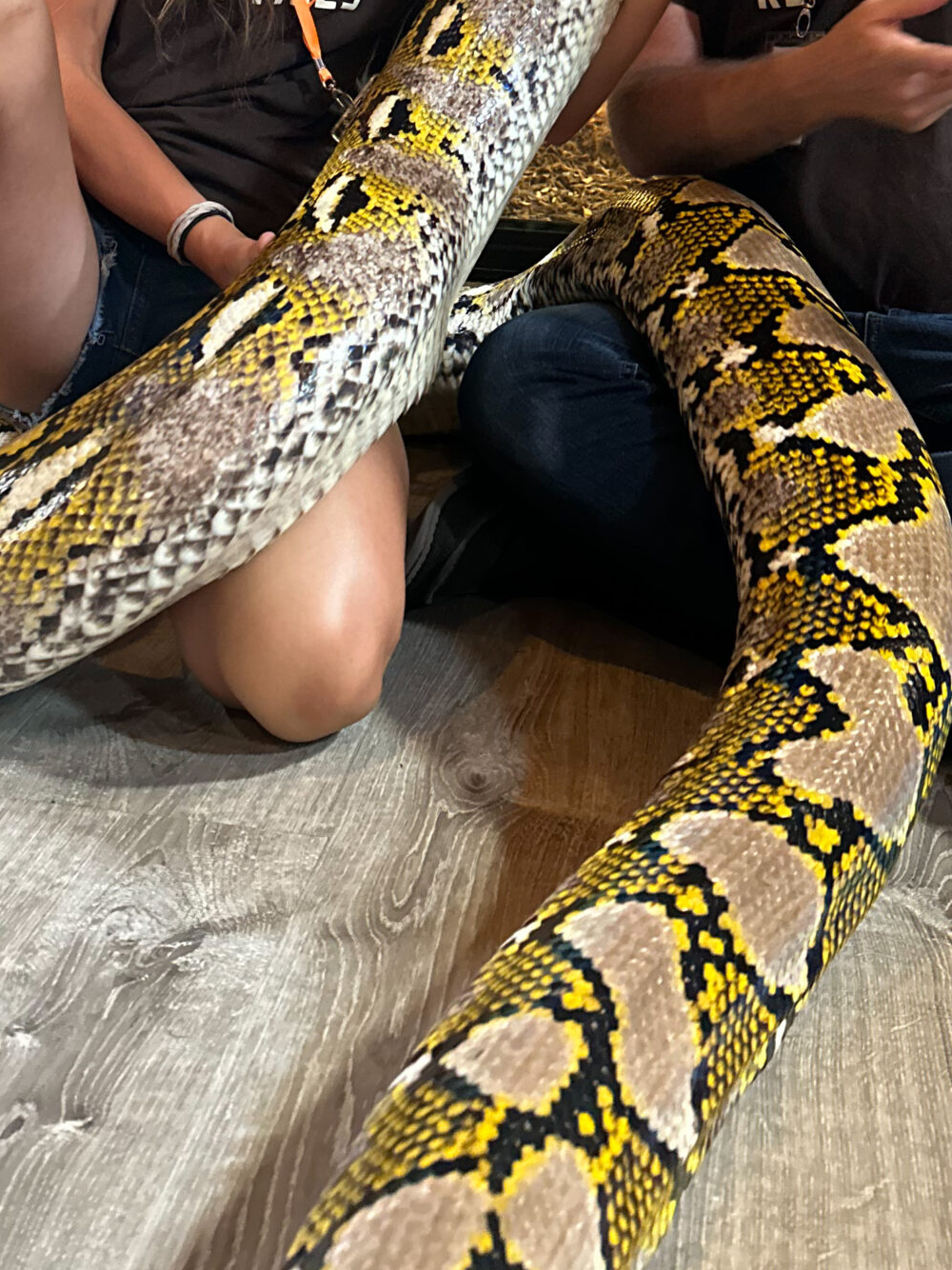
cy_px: 11
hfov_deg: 30.2
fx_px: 1761
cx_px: 526
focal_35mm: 48
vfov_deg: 35.9
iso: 640
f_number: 1.78
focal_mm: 6.86
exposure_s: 1/51
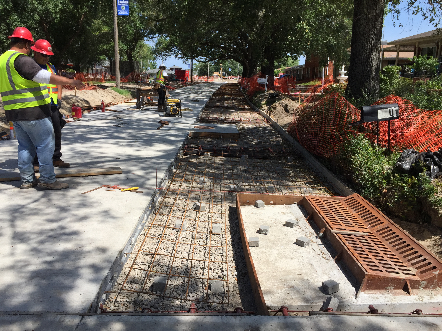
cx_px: 221
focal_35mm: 29
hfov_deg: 61.7
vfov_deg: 48.2
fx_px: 370
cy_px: 166
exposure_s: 1/2083
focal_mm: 4.15
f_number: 2.2
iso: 32
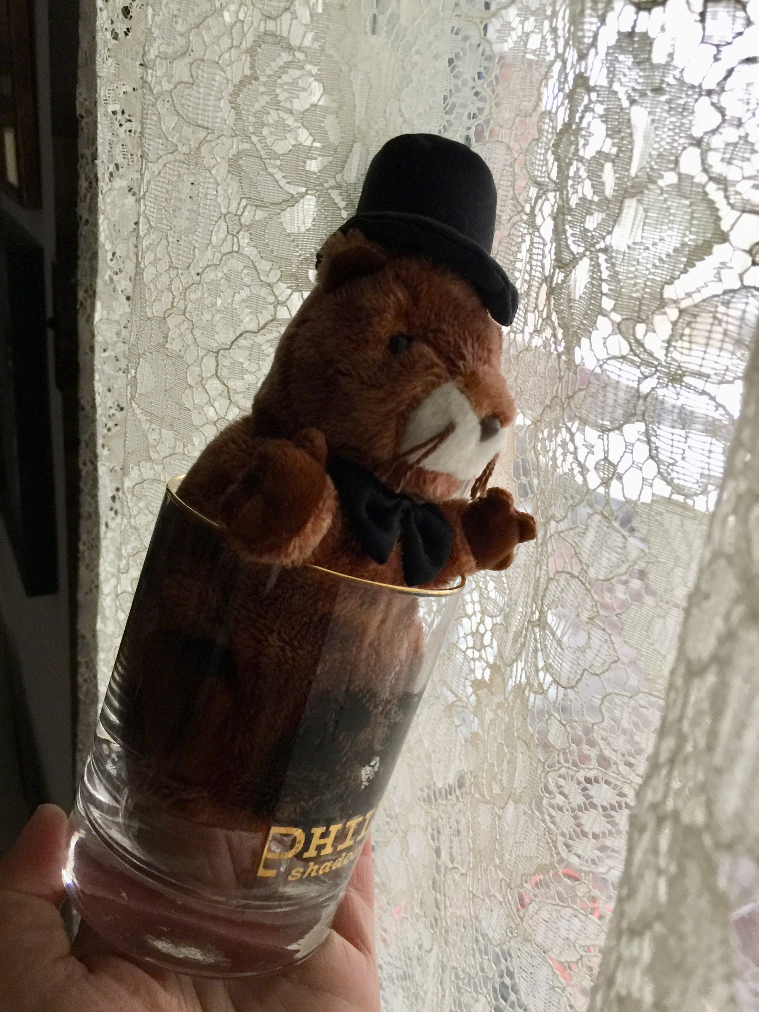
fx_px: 848
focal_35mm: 29
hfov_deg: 48.2
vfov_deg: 61.7
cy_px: 506
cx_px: 380
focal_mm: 4.15
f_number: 2.2
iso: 100
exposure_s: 1/15
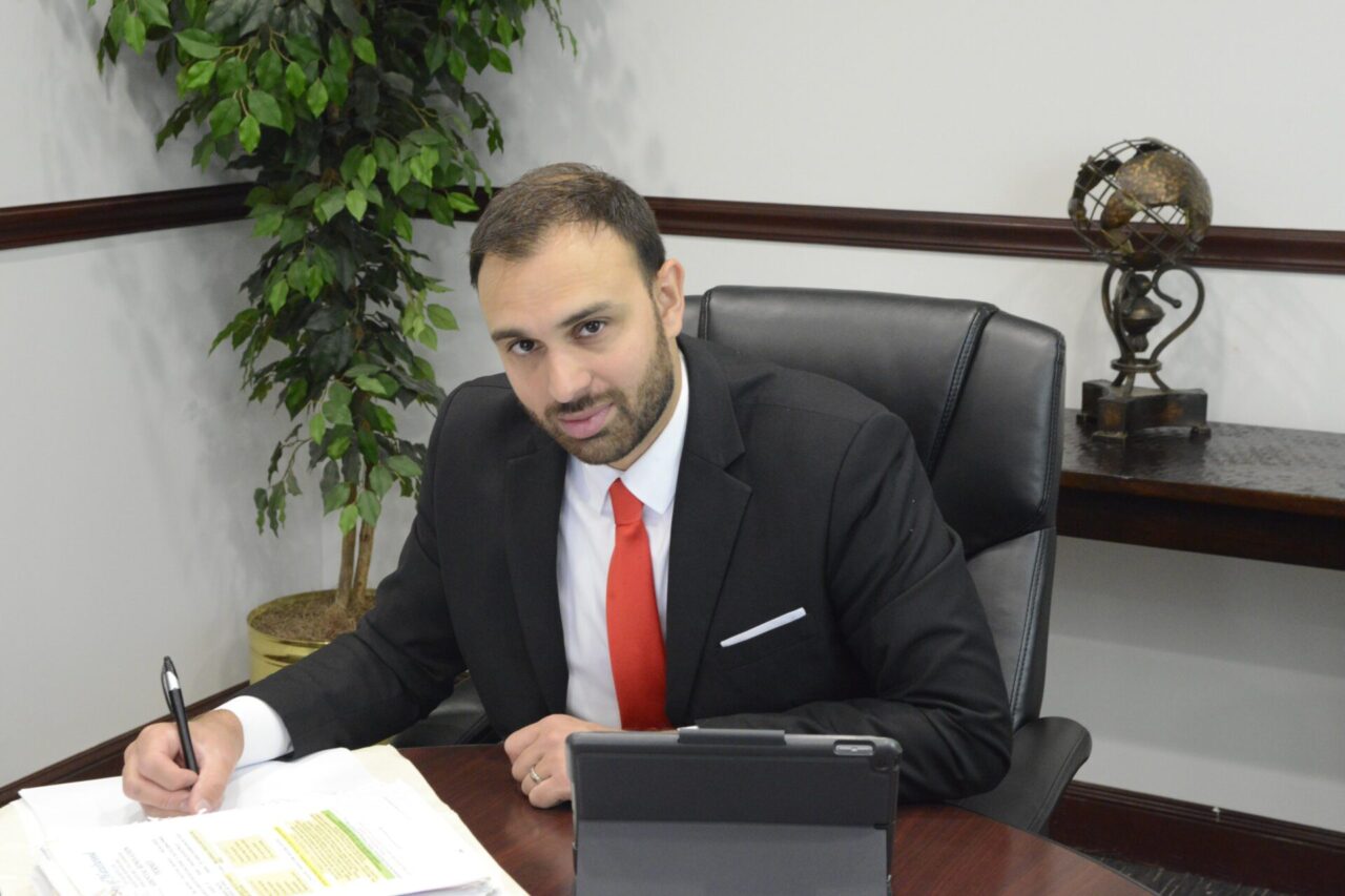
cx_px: 672
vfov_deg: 21.9
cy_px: 448
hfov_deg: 32.4
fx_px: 2316
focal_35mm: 62
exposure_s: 1/50
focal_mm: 62
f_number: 11
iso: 6400
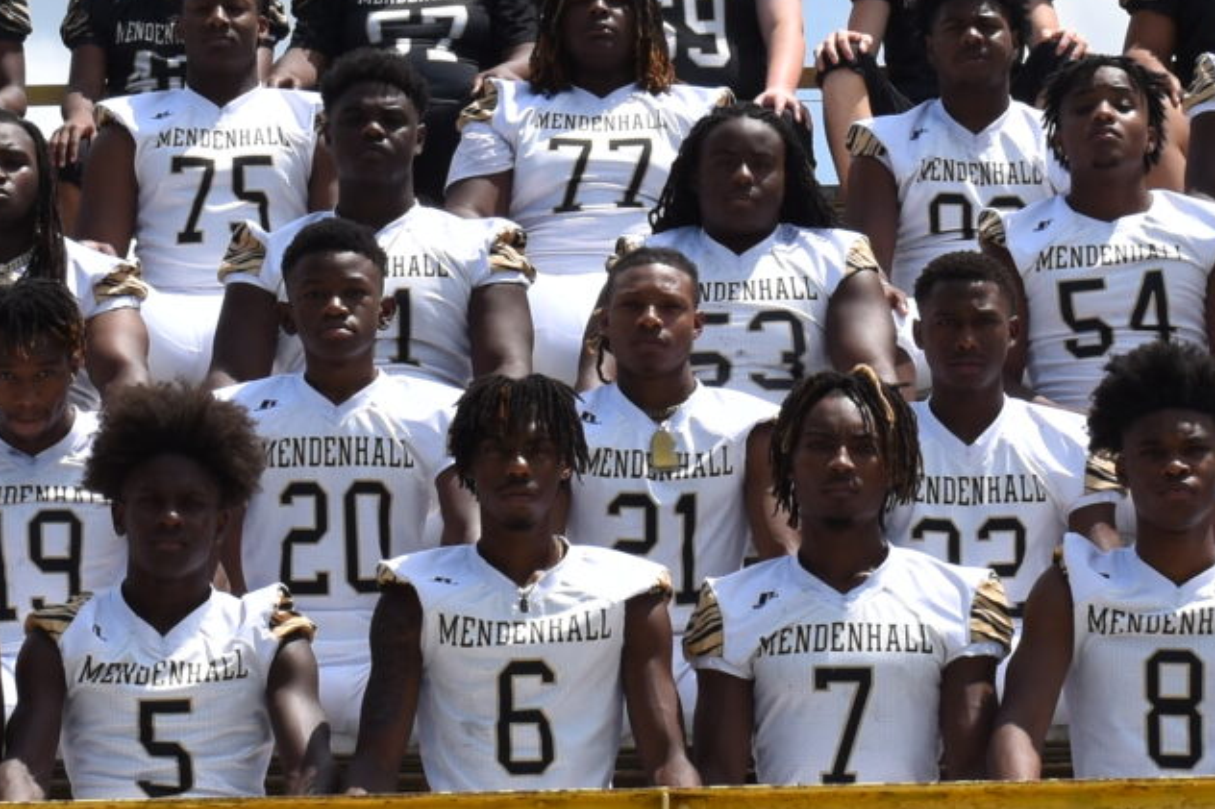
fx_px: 7794
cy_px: 443
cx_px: 433
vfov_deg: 5.9
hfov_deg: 8.9
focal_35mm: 231
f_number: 11
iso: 200
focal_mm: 38
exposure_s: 1/500
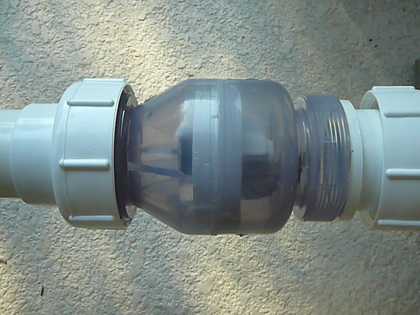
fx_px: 425
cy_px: 158
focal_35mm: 35
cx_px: 210
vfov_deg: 40.7
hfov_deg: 52.6
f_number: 5
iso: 800
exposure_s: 1/800
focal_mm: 5.2
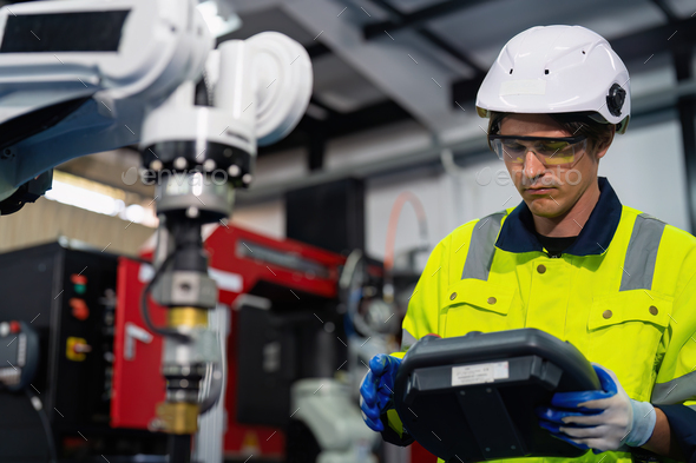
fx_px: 966
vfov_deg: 27.0
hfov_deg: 39.6
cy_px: 232
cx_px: 348
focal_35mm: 50
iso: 320
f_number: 2
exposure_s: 1/200
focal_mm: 50
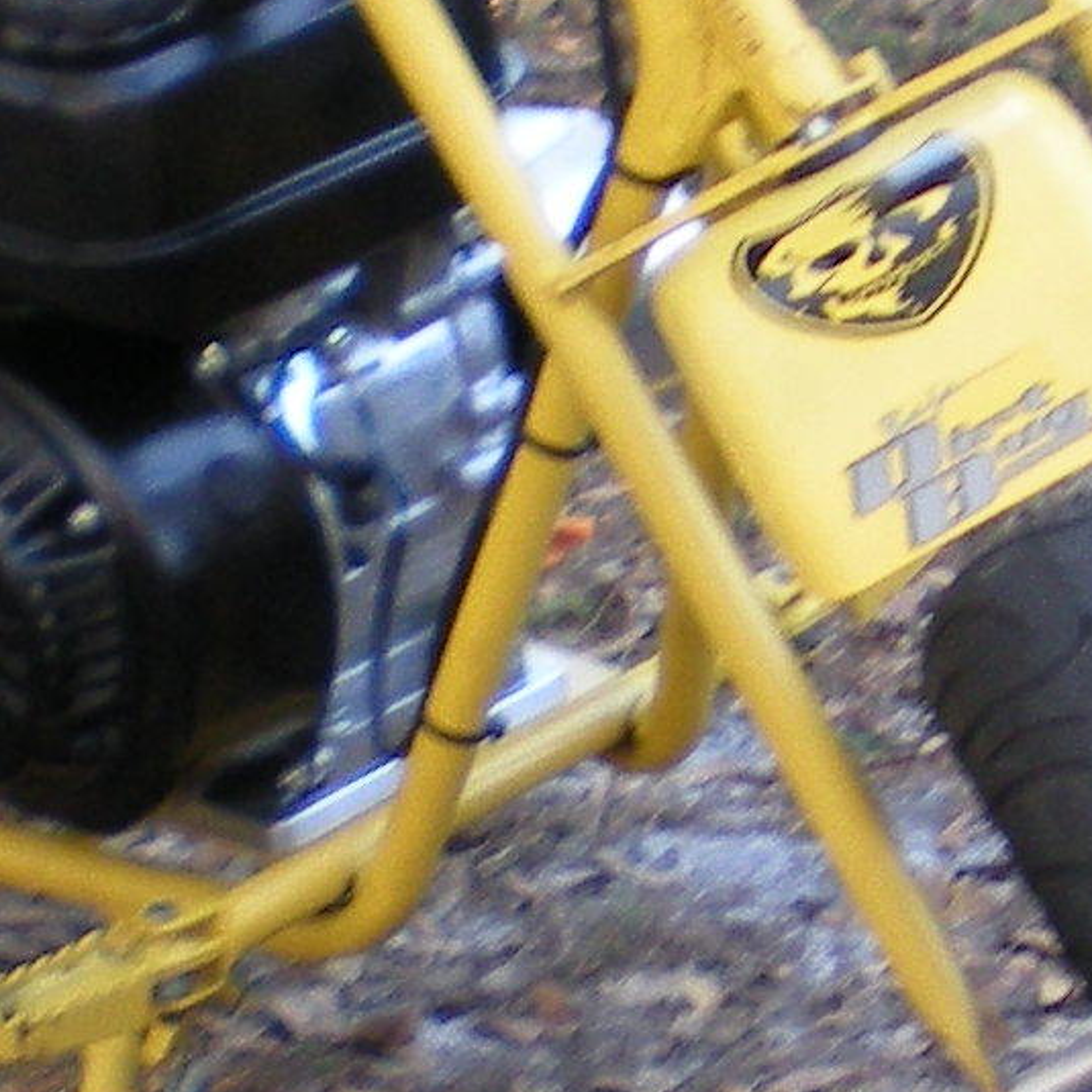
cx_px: 1598
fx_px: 7317
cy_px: 380
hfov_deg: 8.4
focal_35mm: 205
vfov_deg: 8.5
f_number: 3.1
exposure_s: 1/63
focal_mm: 6.3
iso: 97
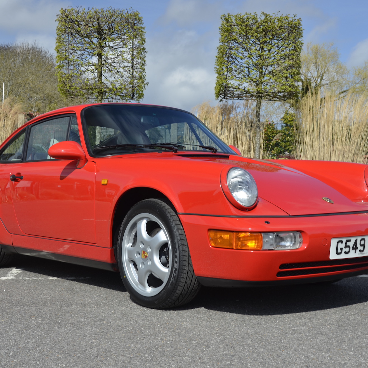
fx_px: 698
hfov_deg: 29.5
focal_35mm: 58
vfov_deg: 29.6
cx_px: 177
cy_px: 183
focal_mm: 30
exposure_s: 1/250
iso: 140
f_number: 8
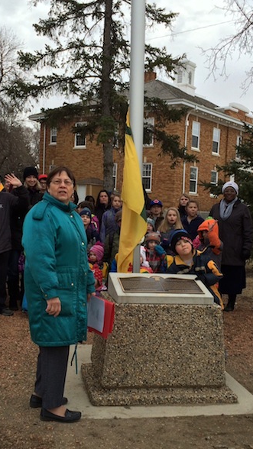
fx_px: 513
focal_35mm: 43
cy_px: 226
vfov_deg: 47.3
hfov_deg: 27.7
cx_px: 124
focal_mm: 4.15
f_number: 2.2
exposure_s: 1/805
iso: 32
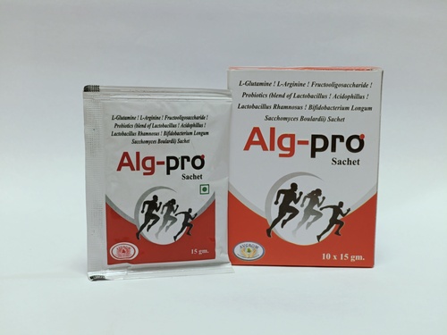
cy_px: 168
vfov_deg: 30.9
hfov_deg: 40.4
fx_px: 607
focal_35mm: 47
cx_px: 224
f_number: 2
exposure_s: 1/50
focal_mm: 7.08
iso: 341
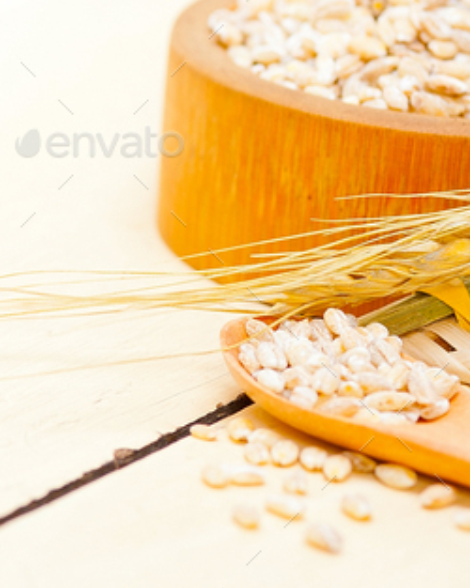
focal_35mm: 279
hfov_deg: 5.5
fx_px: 4856
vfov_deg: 6.9
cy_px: 131
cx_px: 376
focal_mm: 105
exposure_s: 1/200
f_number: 7.1
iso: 200
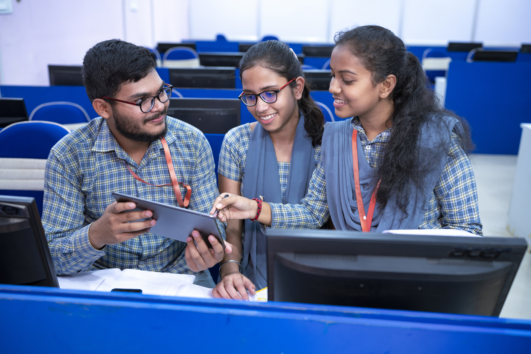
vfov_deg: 37.9
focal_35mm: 35
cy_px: 177
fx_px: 516
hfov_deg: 54.4
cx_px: 266
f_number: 2.2
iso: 320
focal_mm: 35
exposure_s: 1/50
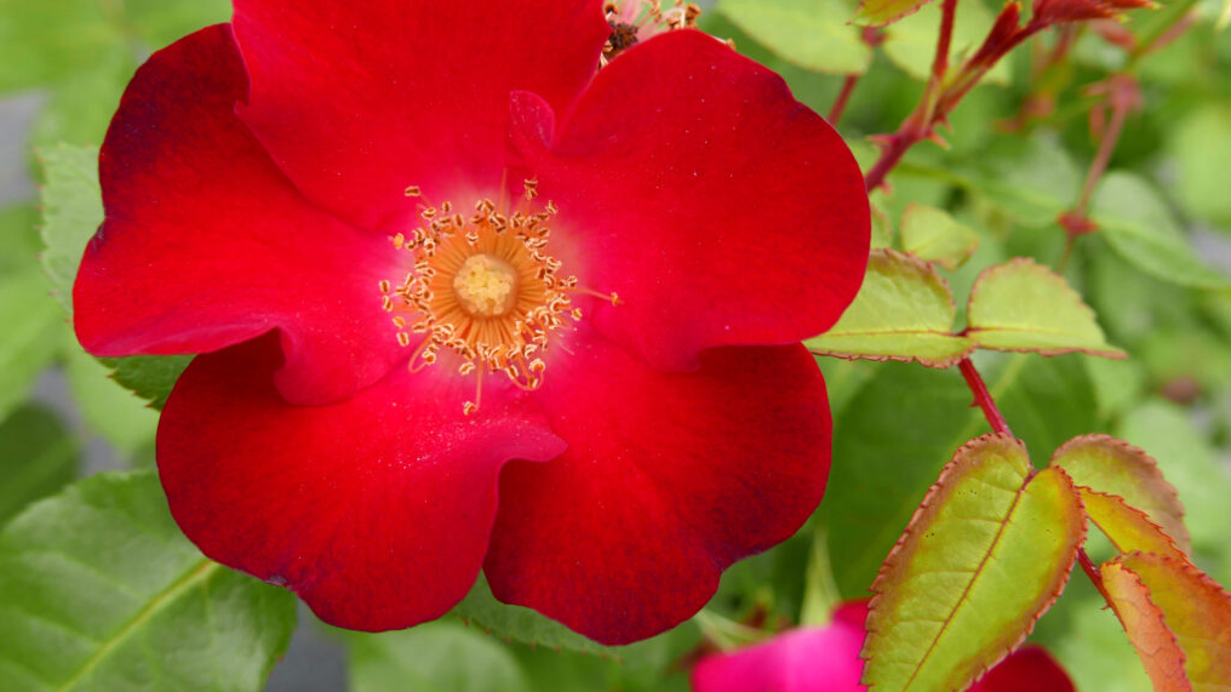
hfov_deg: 54.0
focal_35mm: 37
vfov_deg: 32.0
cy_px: 314
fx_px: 1207
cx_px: 618
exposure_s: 1/200
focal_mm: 15.9
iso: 200
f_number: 5.6
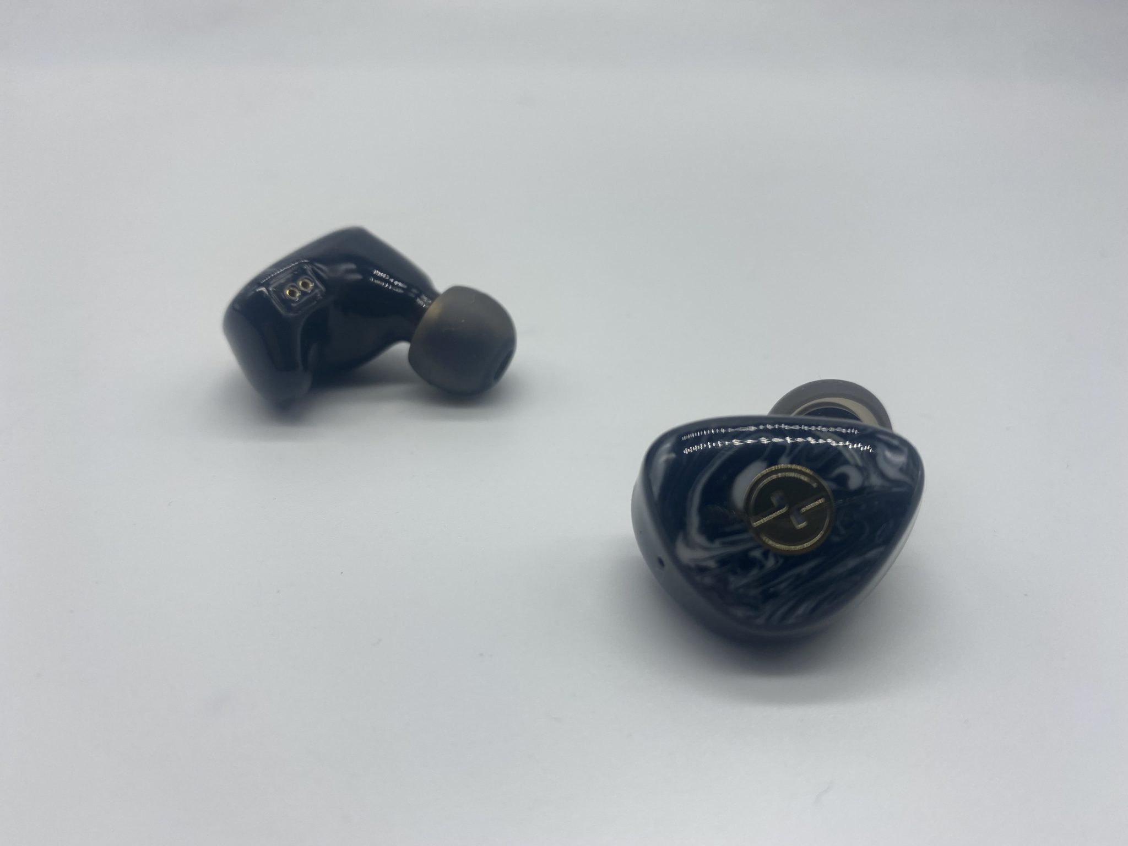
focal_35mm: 26
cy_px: 423
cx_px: 564
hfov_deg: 67.3
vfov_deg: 53.1
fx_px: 847
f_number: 1.8
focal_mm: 4.25
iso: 32
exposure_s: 1/465
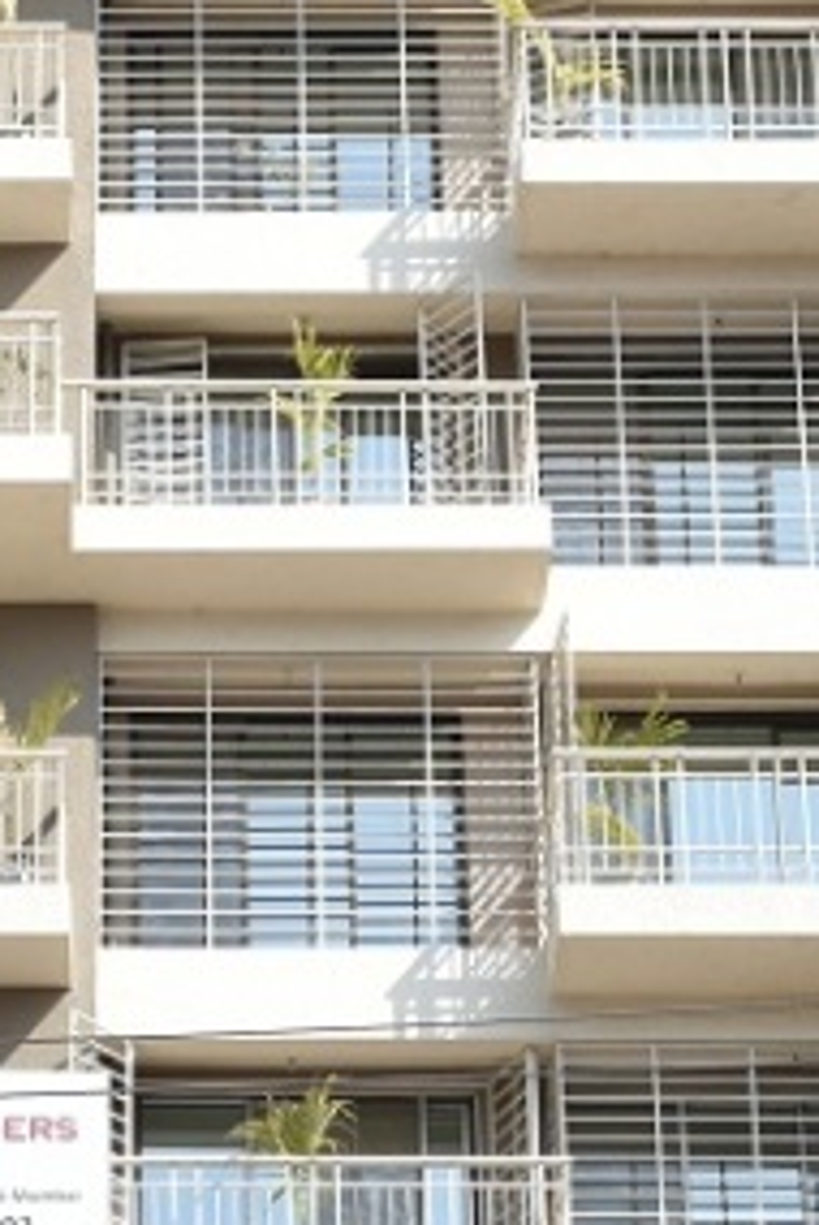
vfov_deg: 13.0
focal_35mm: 157
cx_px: 86
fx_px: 5344
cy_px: 971
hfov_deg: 8.7
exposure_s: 1/400
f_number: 7.1
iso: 200
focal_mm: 31
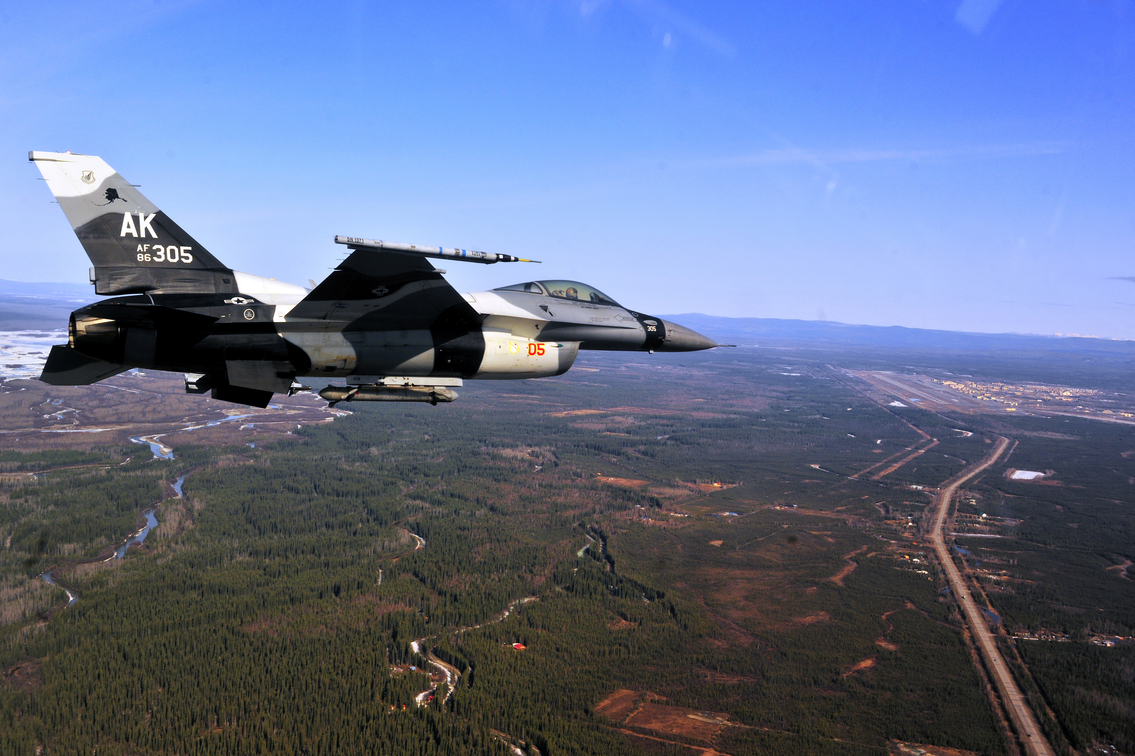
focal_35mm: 38
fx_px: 1198
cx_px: 568
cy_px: 378
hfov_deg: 50.7
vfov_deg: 35.1
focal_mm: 38
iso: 250
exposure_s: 1/250
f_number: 9
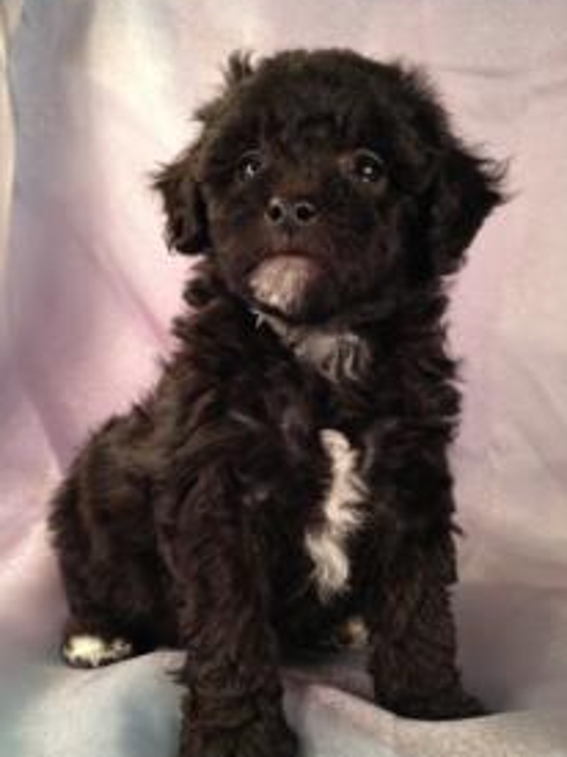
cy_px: 424
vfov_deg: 39.6
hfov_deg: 30.2
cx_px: 259
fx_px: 1049
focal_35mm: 48
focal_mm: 4.13
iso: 50
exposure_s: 1/20
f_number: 2.4
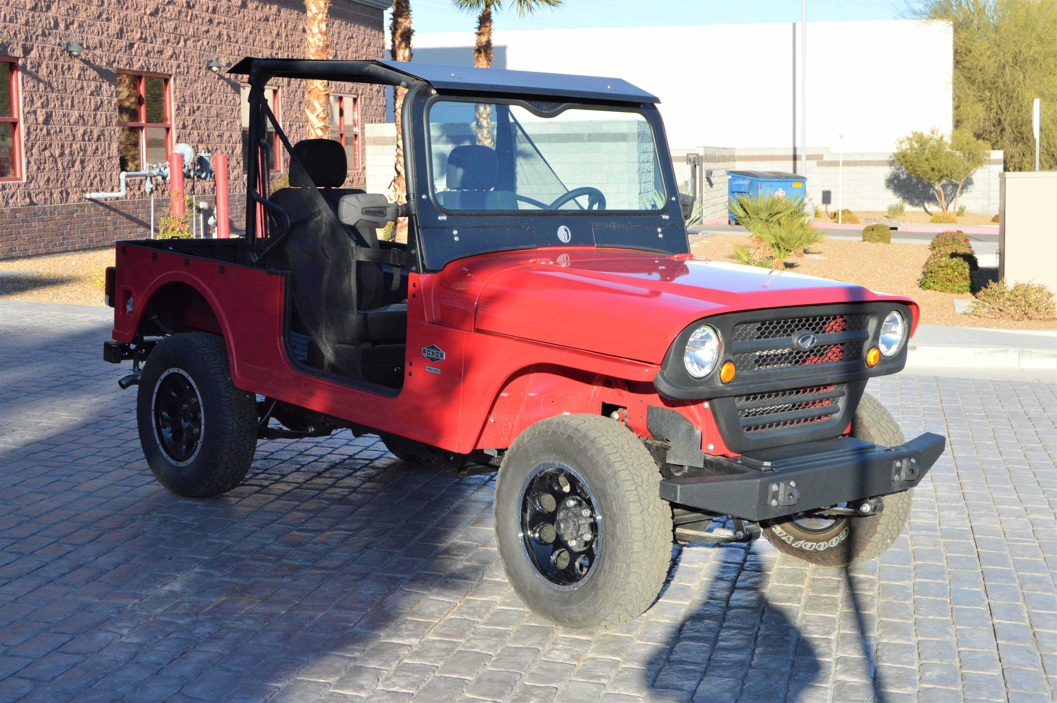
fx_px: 1540
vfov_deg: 25.7
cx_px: 528
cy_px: 352
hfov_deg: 37.9
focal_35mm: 52
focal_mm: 35
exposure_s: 1/800
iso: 800
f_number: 11
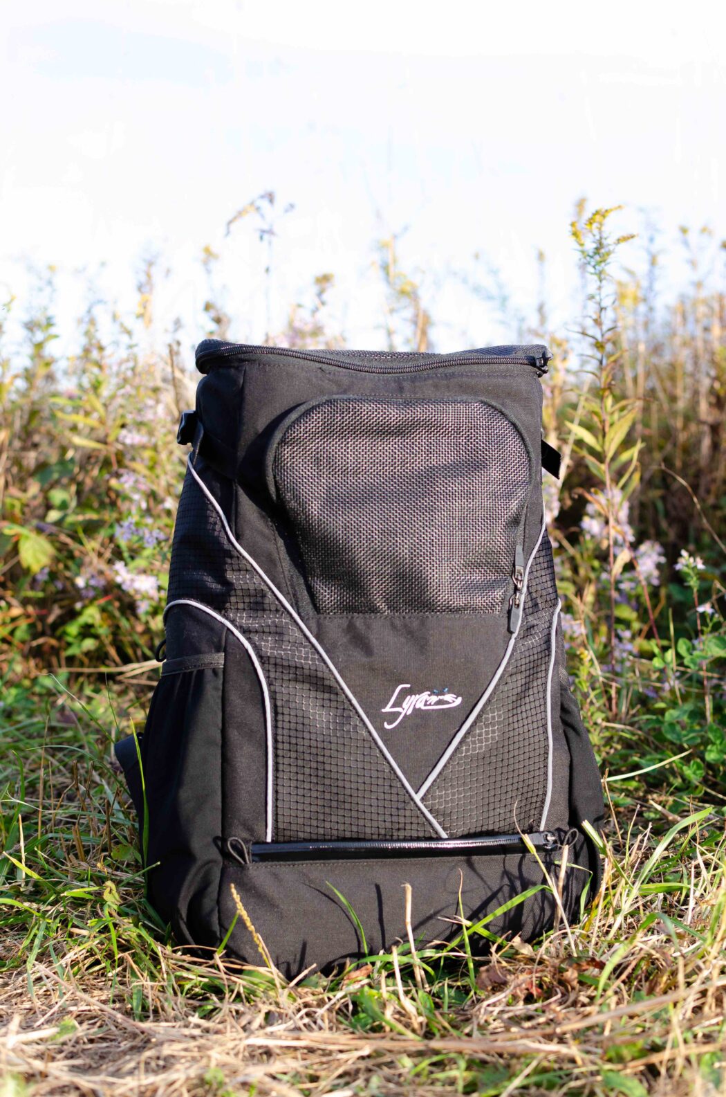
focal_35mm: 52
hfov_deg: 25.6
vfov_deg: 37.9
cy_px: 548
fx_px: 1595
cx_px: 363
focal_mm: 35
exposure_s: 1/250
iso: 100
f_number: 3.2
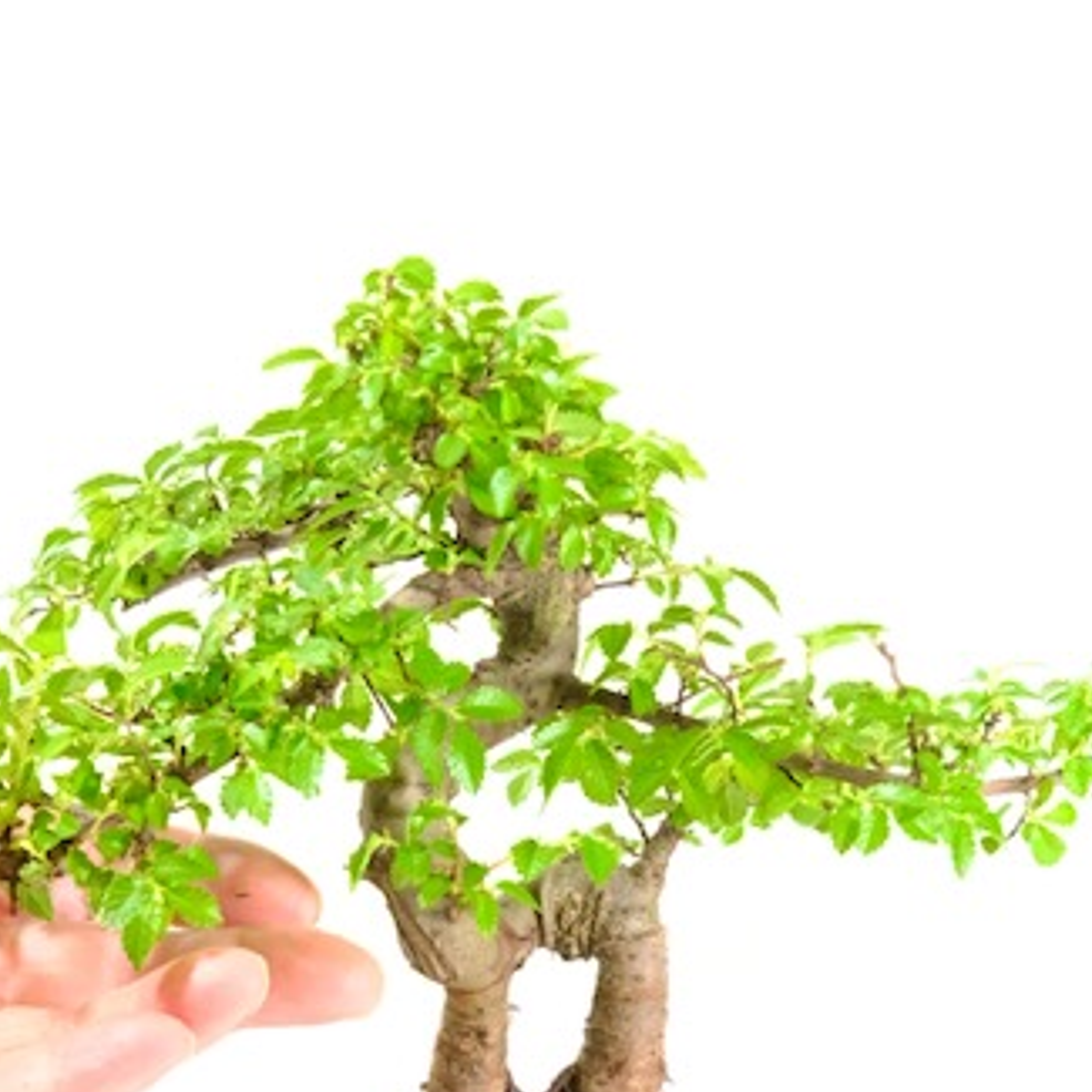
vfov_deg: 8.7
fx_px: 7174
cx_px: 549
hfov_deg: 8.7
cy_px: 706
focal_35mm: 201
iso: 2500
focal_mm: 80
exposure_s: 1/30
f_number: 8
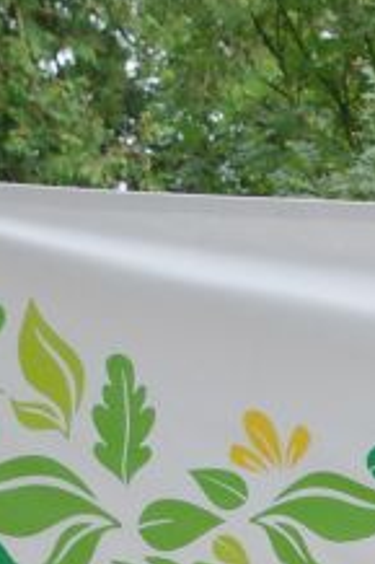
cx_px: 1177
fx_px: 4820
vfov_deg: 6.5
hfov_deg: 4.3
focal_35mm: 308
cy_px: 1156
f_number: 7.1
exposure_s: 1/400
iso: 800
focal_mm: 28
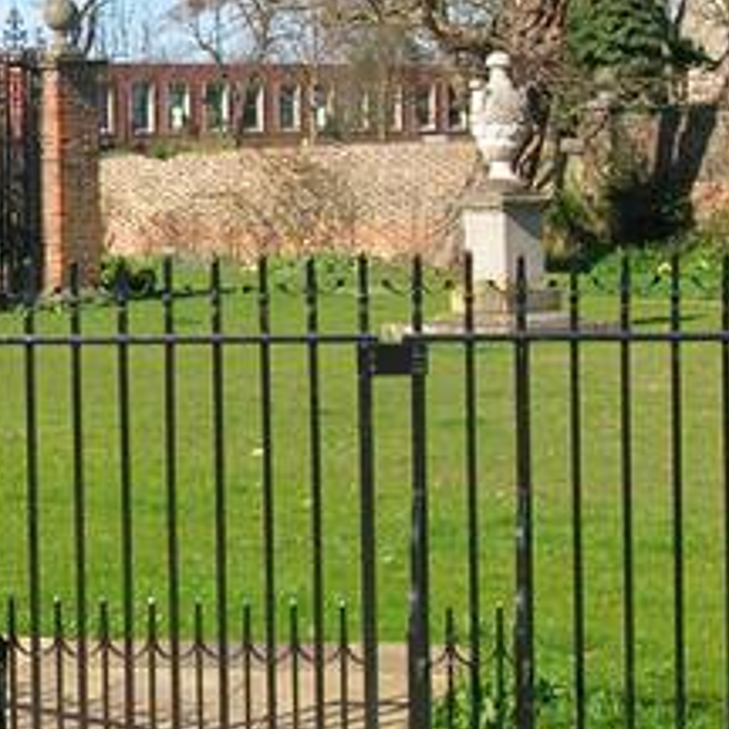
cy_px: 103
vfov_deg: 15.7
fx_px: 2621
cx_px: -54
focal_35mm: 110
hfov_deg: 15.5
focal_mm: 7
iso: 50
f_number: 5.2
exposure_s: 1/193
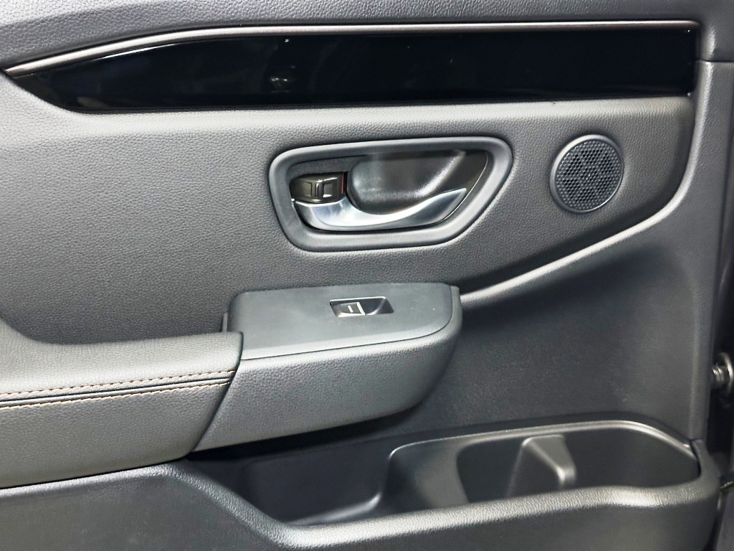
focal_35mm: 48
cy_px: 276
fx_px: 1018
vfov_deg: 30.3
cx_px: 367
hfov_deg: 39.7
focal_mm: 6.86
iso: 640
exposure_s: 1/24
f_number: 1.78
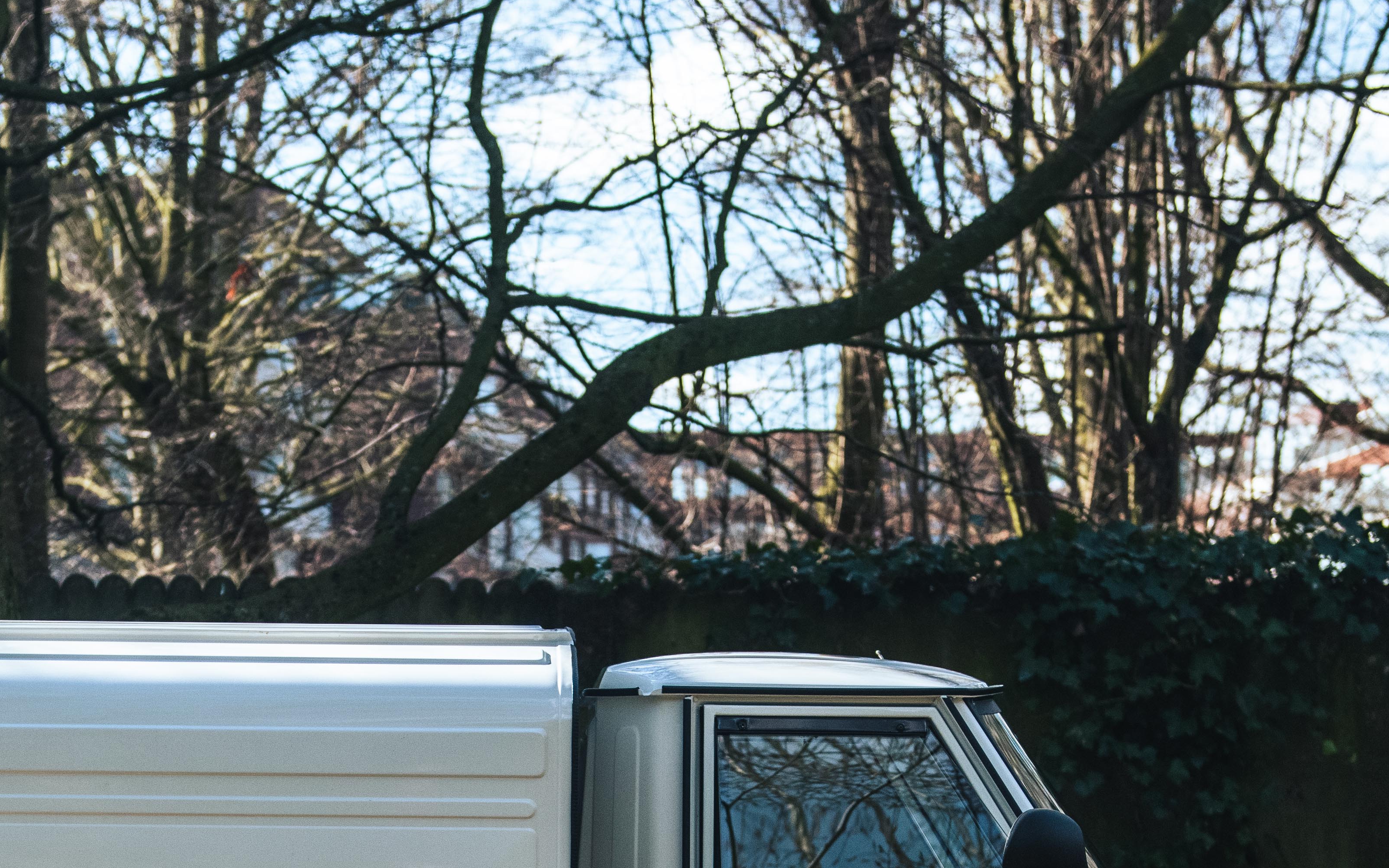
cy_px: 1077
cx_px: 590
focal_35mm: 100
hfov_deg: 20.8
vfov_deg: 12.7
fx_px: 3785
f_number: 3.5
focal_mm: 38
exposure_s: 1/640
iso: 640
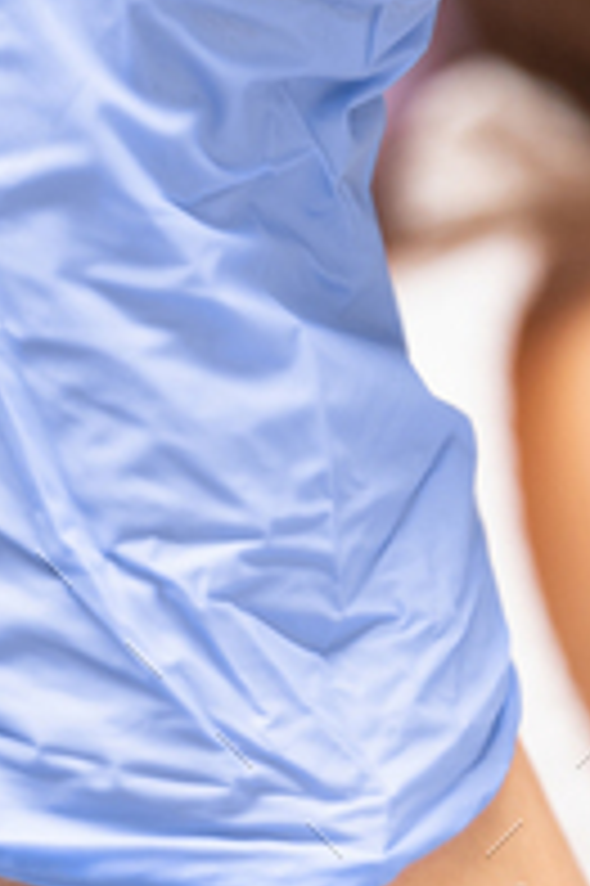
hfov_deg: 6.4
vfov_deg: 9.5
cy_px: -456
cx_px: 1067
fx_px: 5196
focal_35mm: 211
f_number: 2.8
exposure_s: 1/125
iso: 400
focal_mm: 47
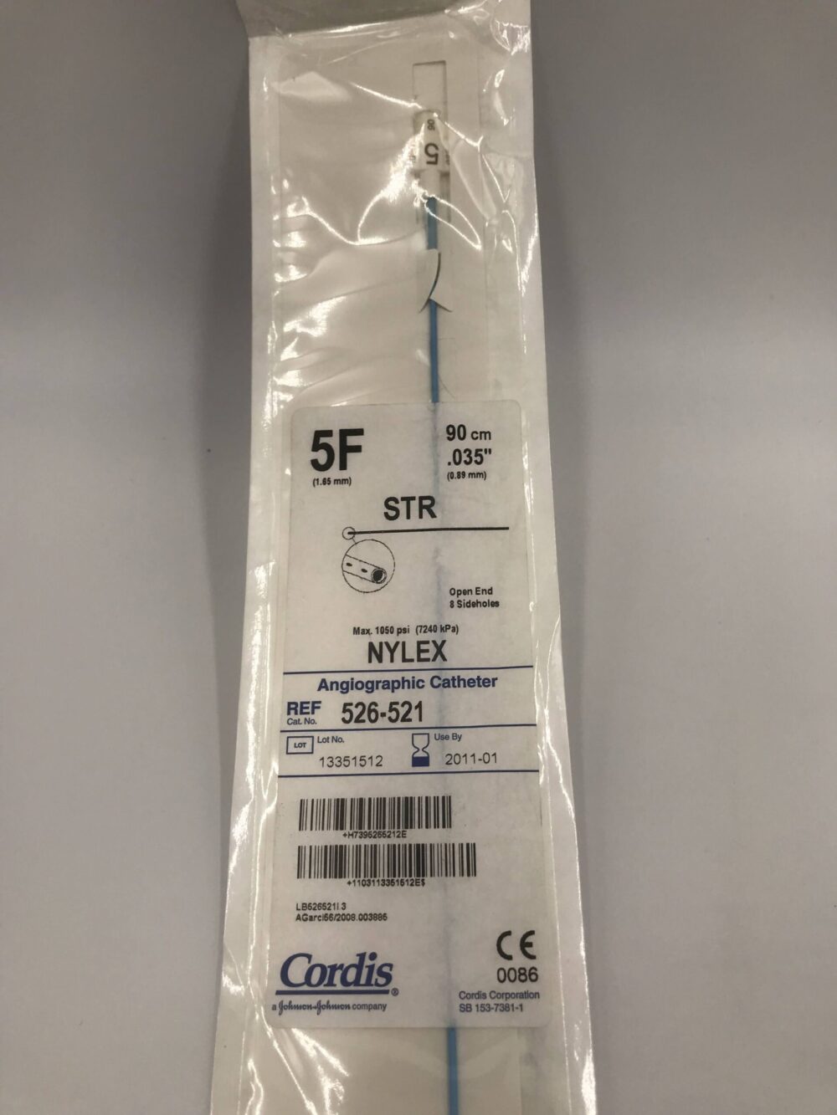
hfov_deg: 49.8
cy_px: 558
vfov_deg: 63.4
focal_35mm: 28
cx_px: 418
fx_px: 903
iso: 20
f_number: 1.8
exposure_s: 1/201
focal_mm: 3.99
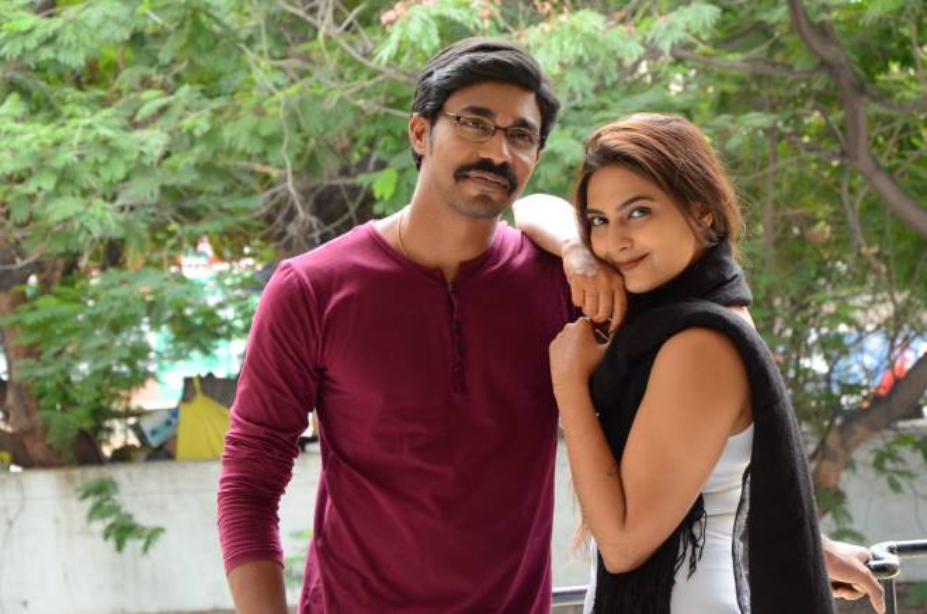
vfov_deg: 13.8
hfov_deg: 20.7
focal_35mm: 99
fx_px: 2544
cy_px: 307
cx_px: 464
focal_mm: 66
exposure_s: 1/100
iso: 1000
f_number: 5.6
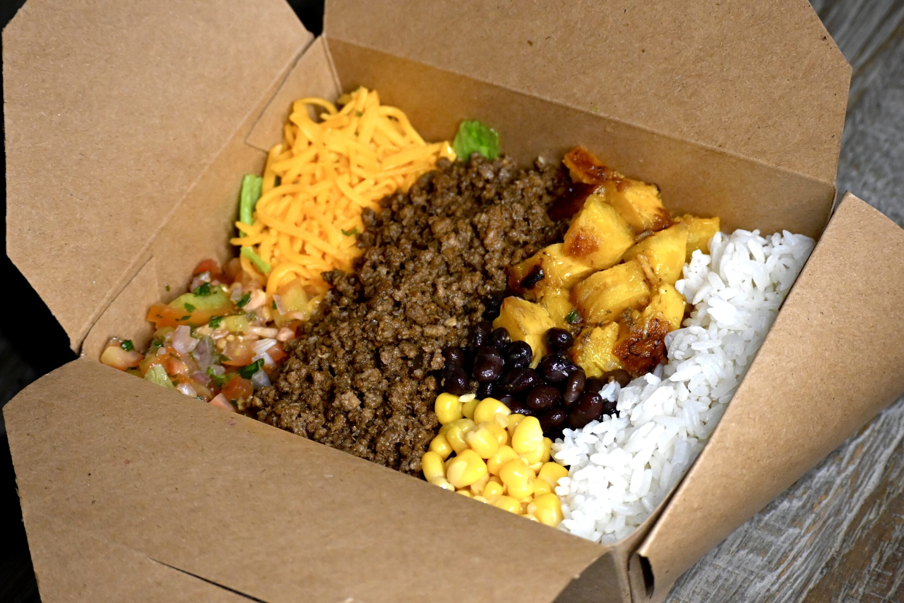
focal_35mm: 98
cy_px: 302
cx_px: 452
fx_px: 2448
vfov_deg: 14.0
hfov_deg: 20.9
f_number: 4.8
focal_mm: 65
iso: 3200
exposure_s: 1/100
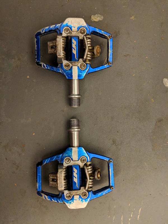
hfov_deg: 51.4
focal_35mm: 27
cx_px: 84
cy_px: 112
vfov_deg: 65.3
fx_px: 175
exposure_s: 1/33.4
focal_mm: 4.44
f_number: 1.8
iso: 488
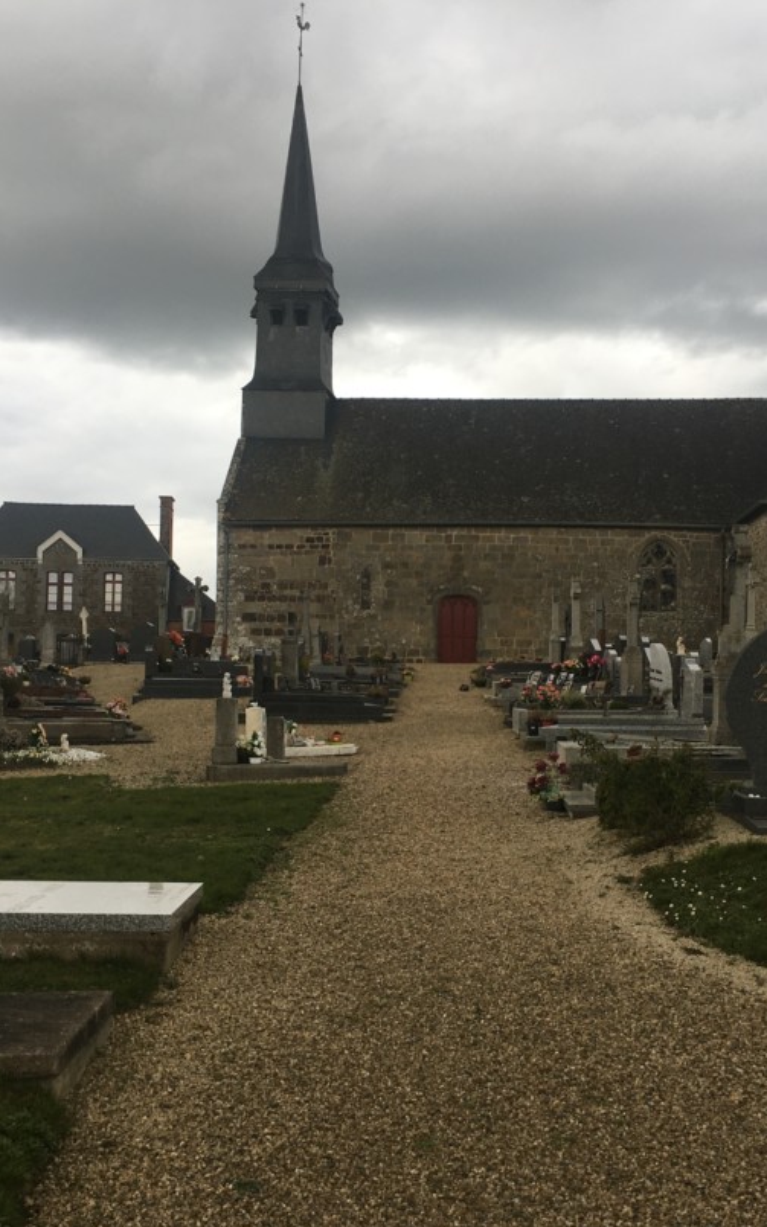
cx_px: 447
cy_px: 624
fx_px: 1405
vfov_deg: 47.2
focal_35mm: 42
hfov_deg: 30.5
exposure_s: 1/185
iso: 25
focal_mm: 4.15
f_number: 2.2
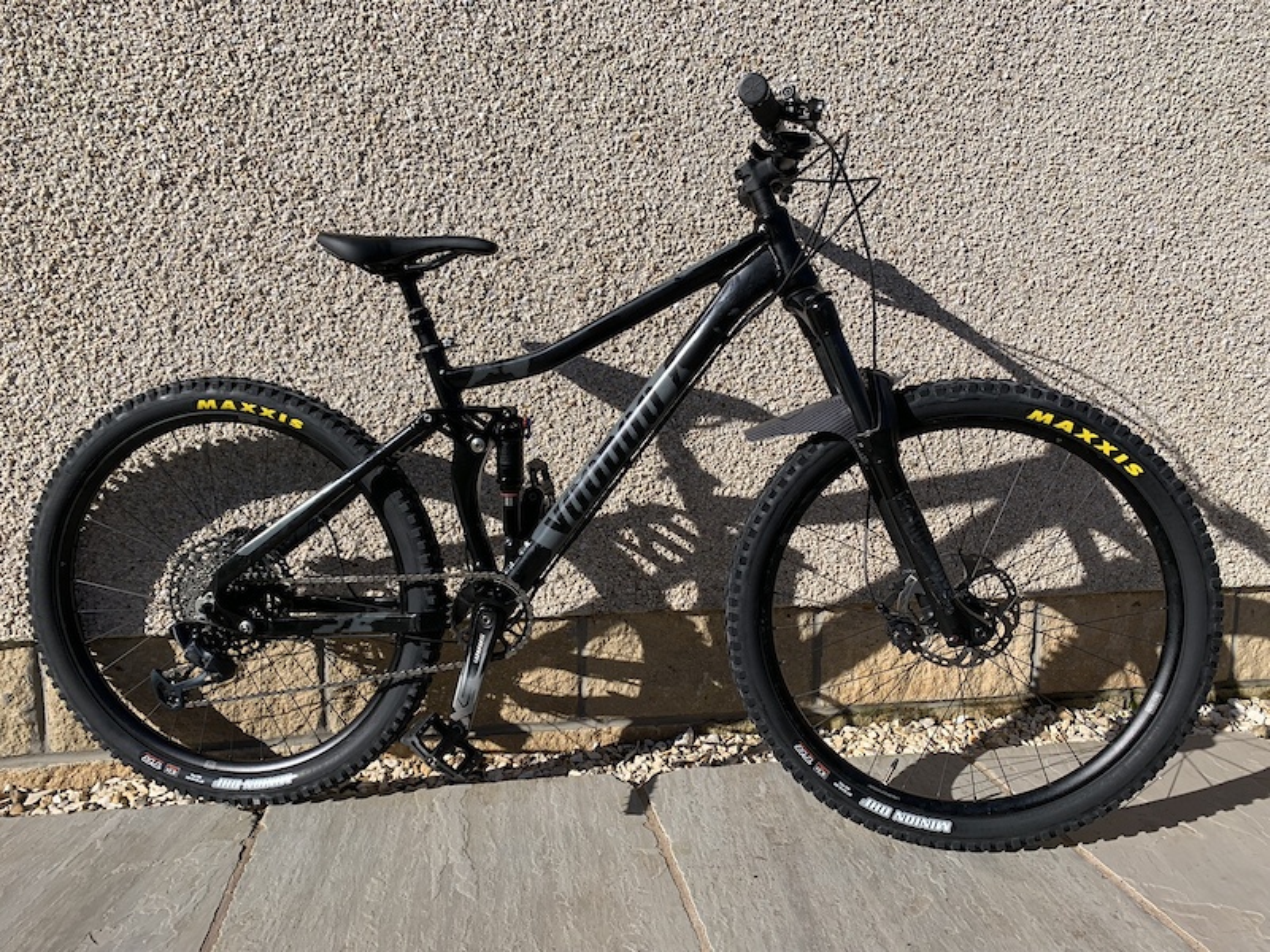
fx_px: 954
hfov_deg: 67.3
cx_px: 635
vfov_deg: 53.1
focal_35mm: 26
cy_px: 476
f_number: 1.8
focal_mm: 4.25
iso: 25
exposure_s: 1/2481
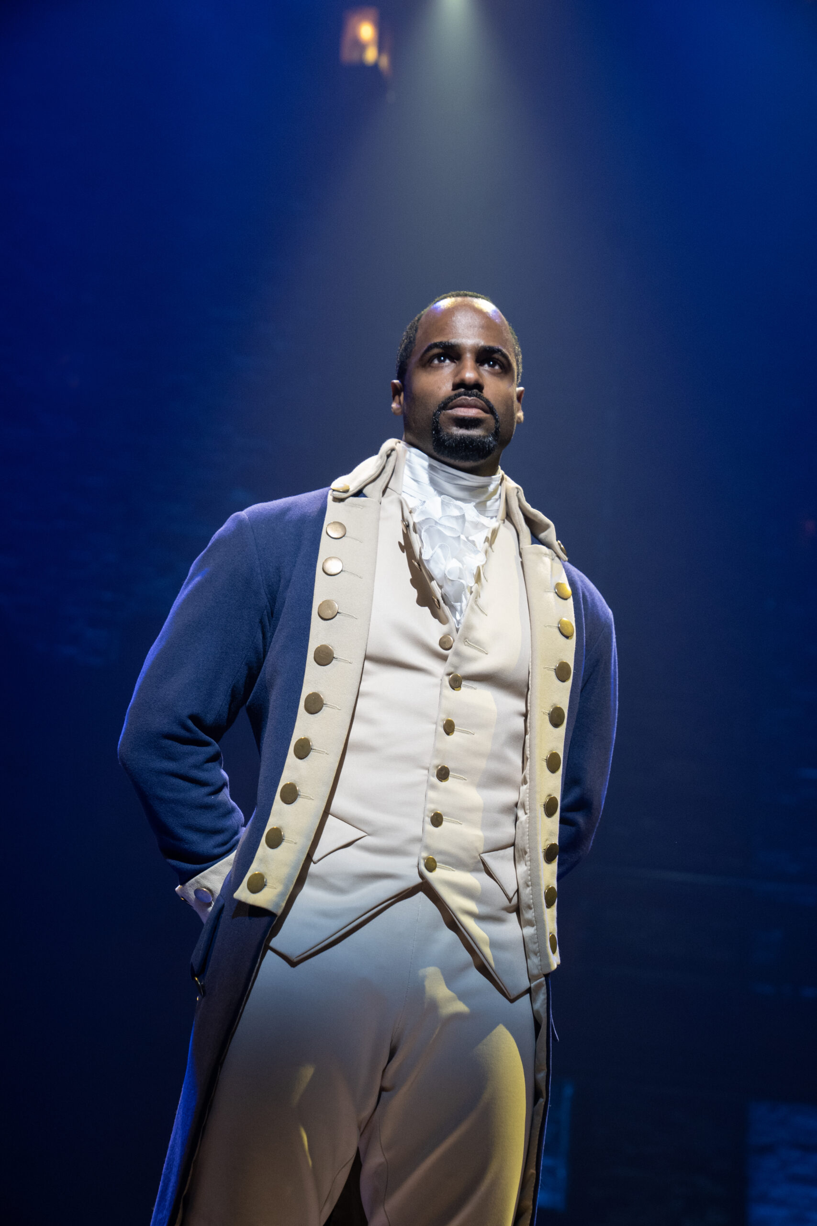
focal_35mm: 69
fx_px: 2348
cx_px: 408
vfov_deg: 29.2
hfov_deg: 19.7
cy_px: 613
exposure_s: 1/320
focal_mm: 69
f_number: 4
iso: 3200
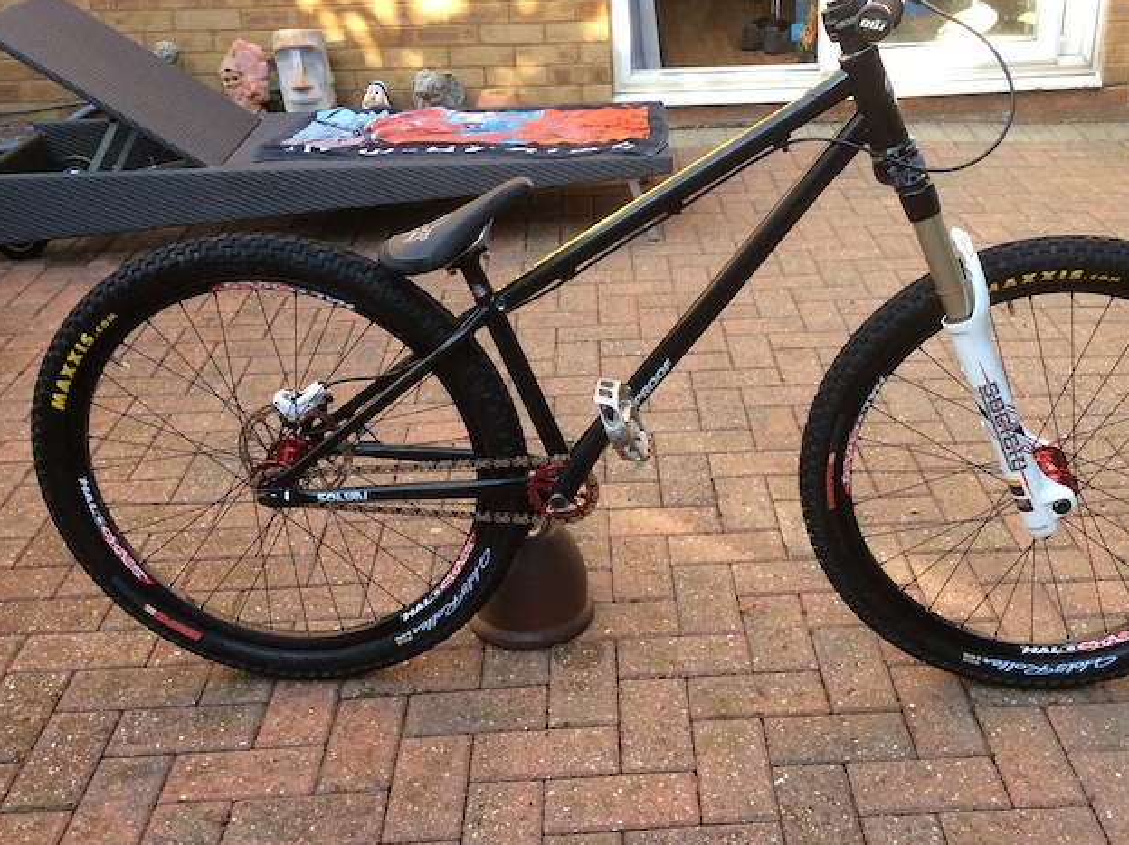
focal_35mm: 41
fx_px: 1336
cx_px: 684
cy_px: 391
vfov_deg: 35.1
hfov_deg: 45.5
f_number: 2.4
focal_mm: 3.3
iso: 32
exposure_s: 1/129
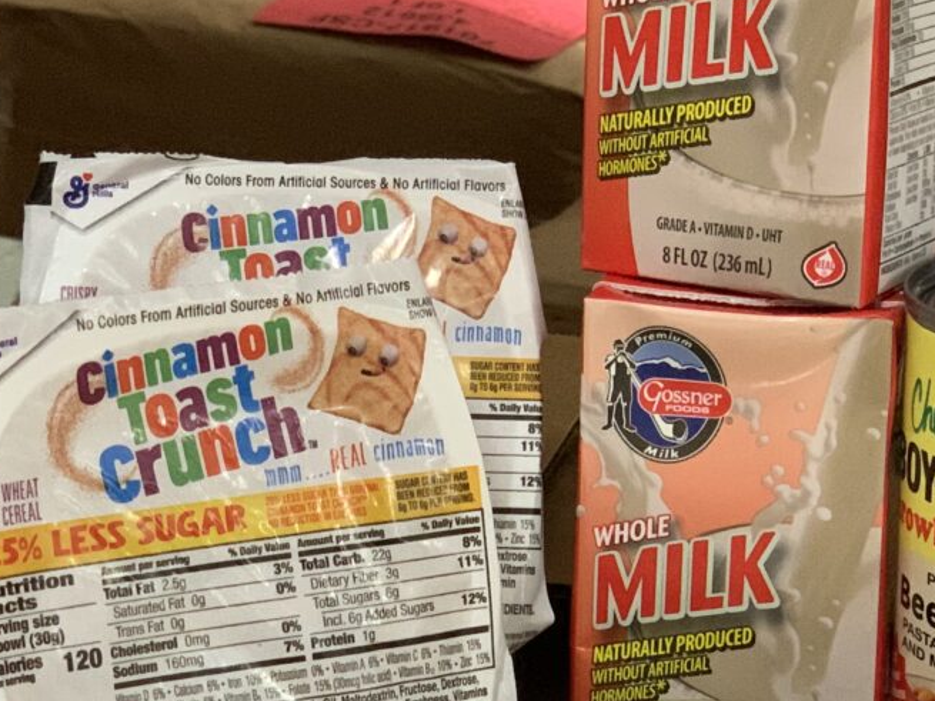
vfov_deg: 12.1
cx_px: 253
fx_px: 3295
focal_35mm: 122
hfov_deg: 16.1
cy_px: 520
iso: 400
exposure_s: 1/47
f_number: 2.4
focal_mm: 6
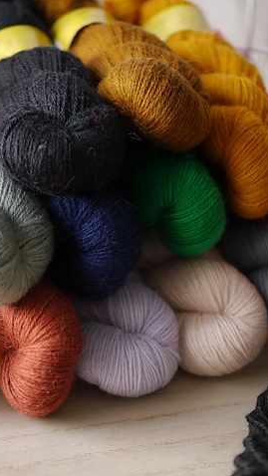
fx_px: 922
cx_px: 146
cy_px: 286
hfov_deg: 16.5
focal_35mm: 73
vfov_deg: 28.9
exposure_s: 1/60
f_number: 1.7
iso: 320
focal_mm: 25
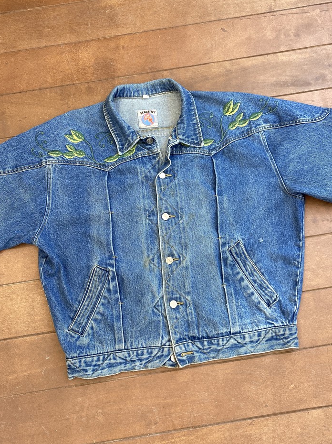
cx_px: 159
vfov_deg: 63.5
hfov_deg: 49.7
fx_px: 358
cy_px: 225
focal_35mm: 28
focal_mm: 4.25
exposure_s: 1/120
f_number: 1.8
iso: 100
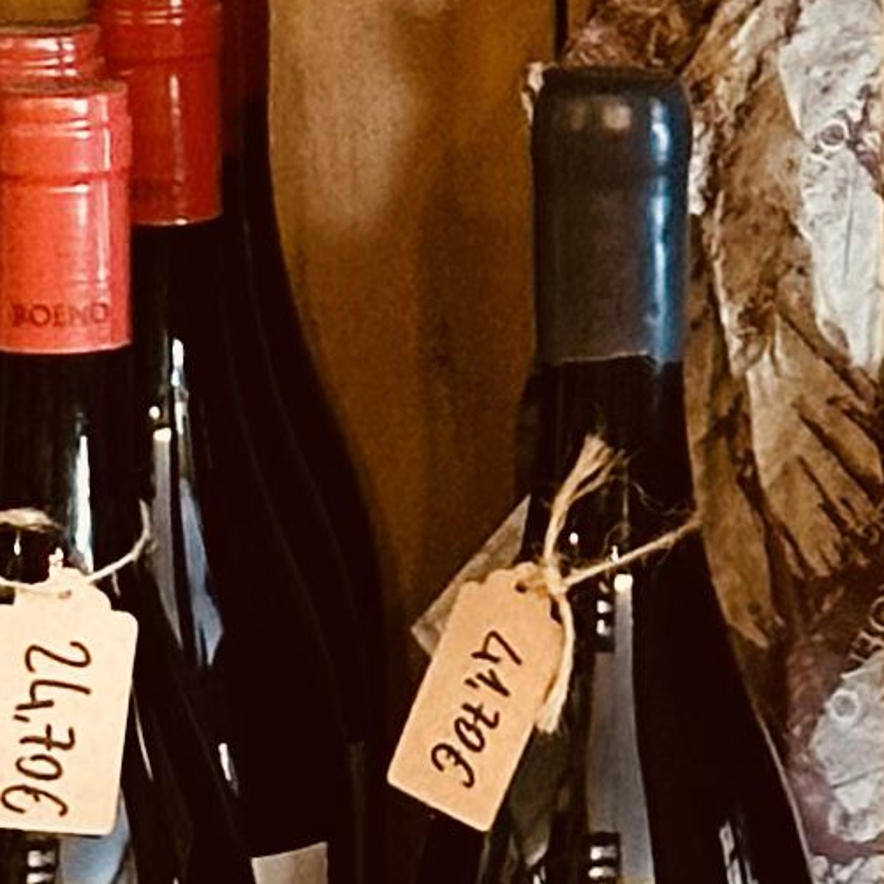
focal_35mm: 332
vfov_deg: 5.1
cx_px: 1041
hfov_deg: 5.3
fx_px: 9592
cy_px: -1484
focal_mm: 6.86
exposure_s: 1/33
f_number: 1.78
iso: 250
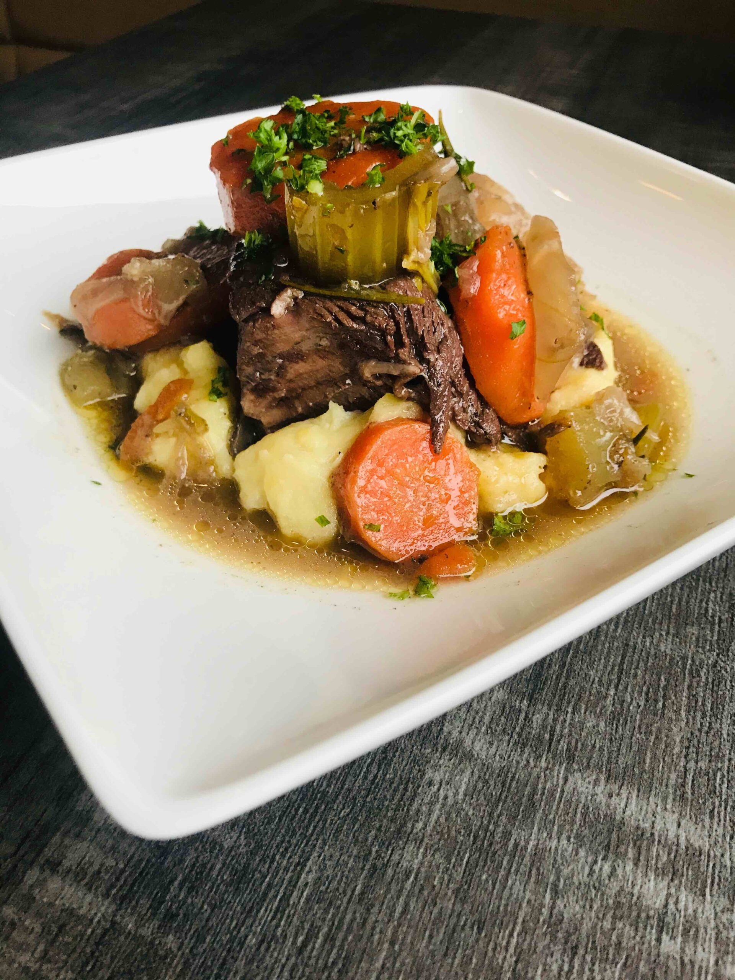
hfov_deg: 49.7
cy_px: 490
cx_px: 368
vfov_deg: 63.4
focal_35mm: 28
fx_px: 793
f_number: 1.8
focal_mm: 3.99
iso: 20
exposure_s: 1/30
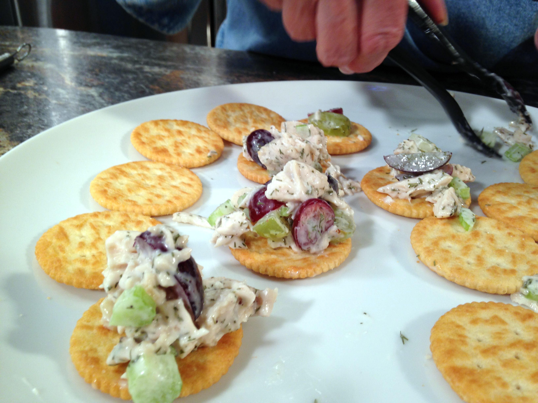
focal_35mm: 33
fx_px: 513
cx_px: 269
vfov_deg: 42.9
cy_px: 202
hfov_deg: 55.4
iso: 50
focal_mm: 4.12
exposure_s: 1/24
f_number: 2.4
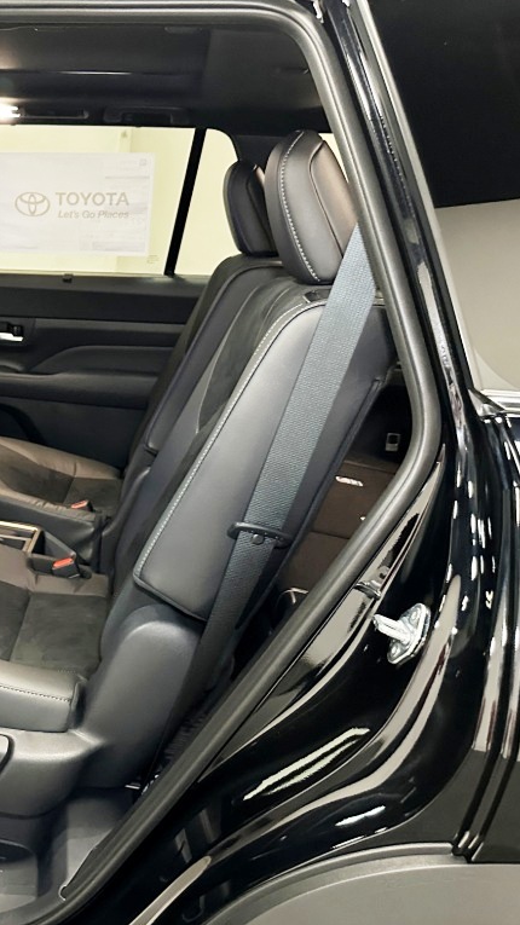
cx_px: -40
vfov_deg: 56.6
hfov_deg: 30.5
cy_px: 462
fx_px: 858
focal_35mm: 35
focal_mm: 6.86
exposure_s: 1/30
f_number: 1.78
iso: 1000
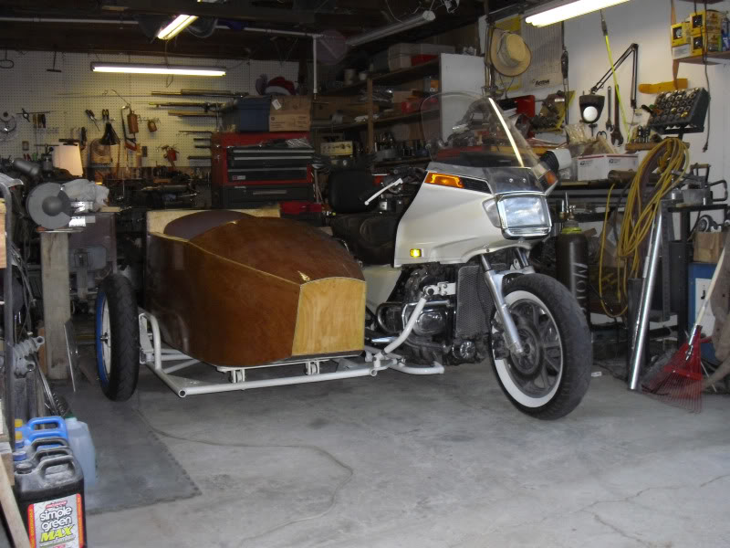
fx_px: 801
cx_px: 365
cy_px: 274
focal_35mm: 38
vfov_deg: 37.7
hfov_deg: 49.0
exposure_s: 1/125
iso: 200
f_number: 2.8
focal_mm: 6.2
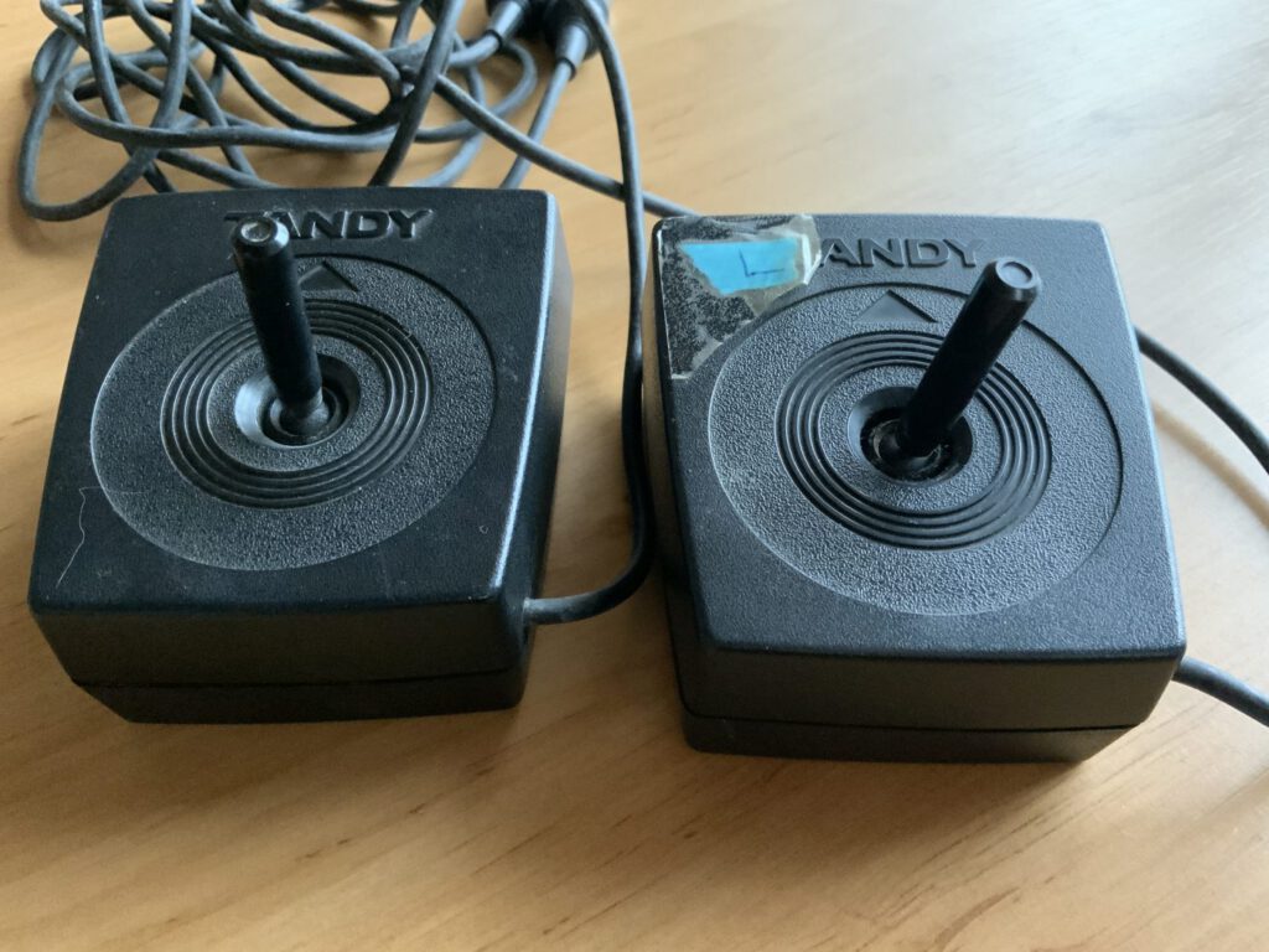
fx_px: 1063
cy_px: 476
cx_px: 634
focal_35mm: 29
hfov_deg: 61.7
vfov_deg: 48.2
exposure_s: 1/30
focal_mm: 3
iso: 500
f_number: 1.8
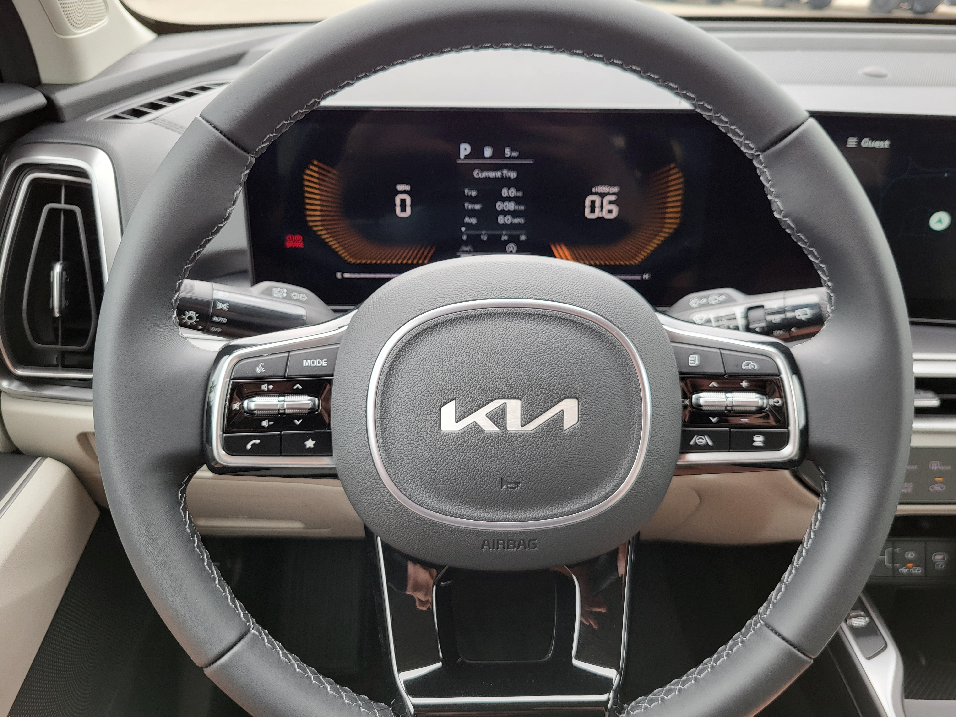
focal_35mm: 26
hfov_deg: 67.3
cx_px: 478
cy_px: 358
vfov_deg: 53.1
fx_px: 718
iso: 40
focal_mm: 5.4
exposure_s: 1/149
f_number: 1.8
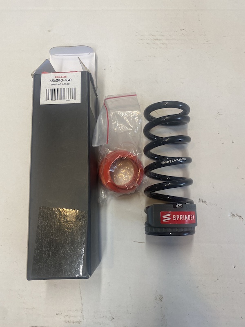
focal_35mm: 26
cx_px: 122
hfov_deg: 53.1
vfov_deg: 67.3
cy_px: 164
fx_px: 245
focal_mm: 4.25
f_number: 1.8
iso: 125
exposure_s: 1/120
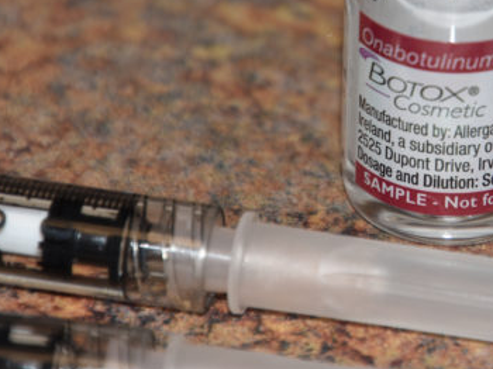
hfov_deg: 2.1
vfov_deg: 1.6
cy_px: 48
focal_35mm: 950
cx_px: 423
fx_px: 13521
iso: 100
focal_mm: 300
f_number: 6.3
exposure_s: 1/60
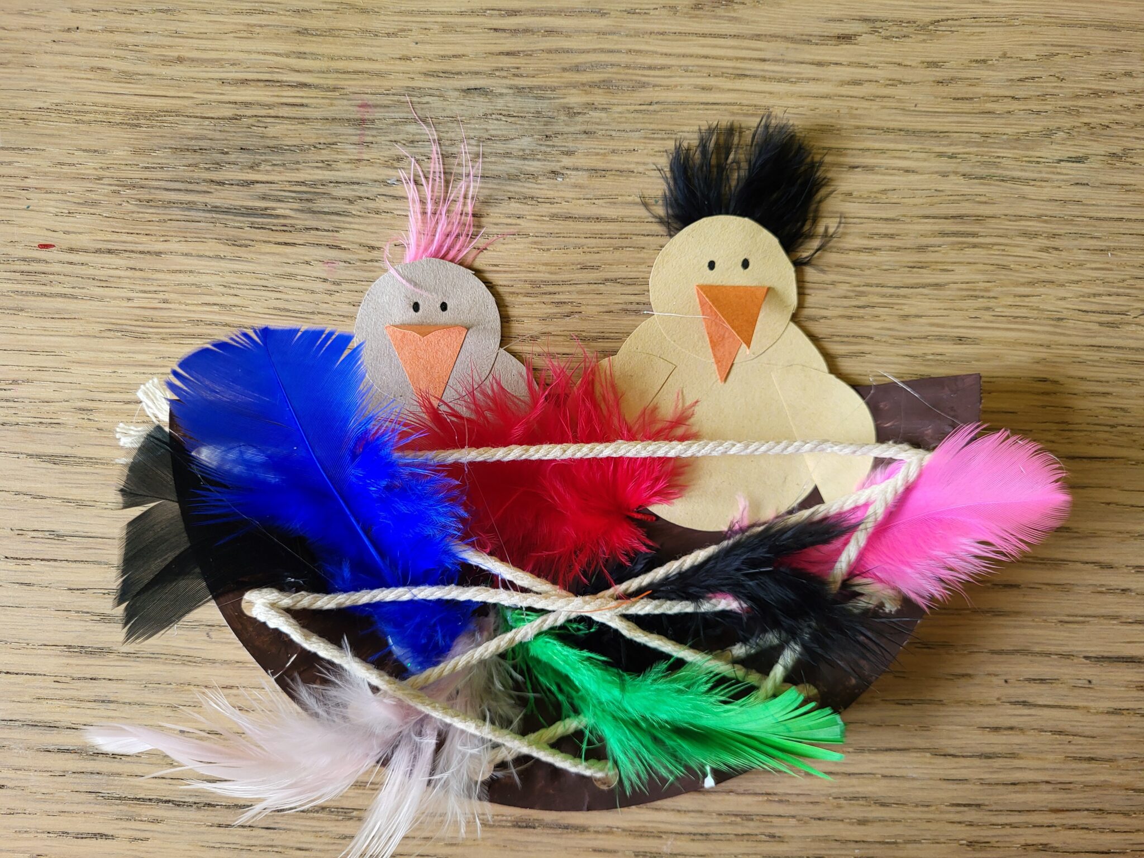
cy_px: 429
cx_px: 572
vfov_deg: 53.1
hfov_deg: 67.3
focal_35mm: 26
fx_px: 859
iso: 250
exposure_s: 1/100
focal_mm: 5.4
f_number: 1.8
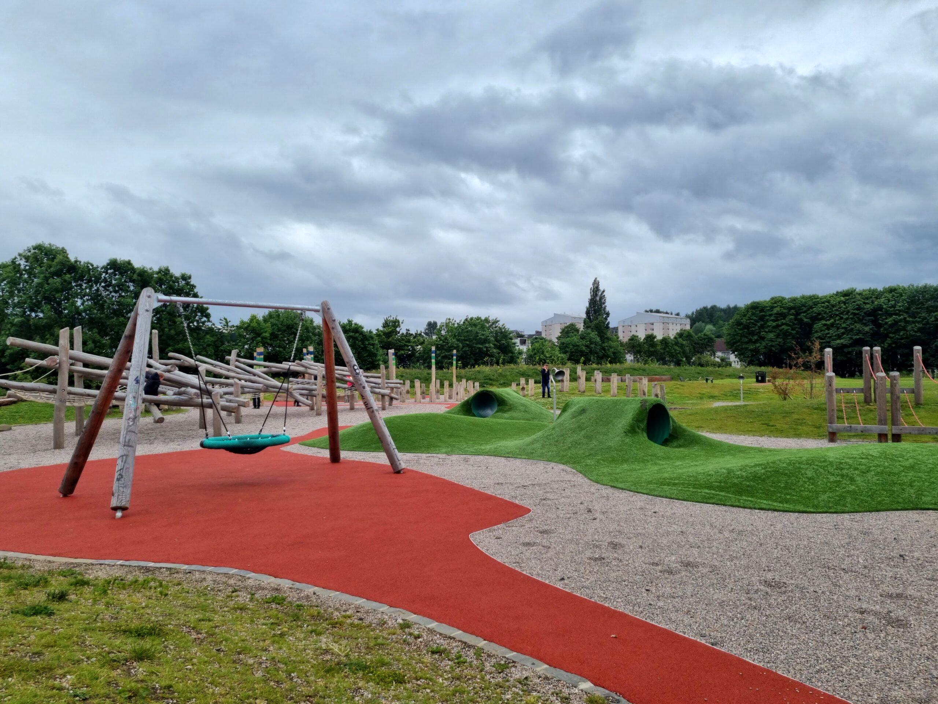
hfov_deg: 67.3
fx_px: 705
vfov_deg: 53.1
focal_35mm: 26
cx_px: 469
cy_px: 352
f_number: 1.8
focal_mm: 5.4
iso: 50
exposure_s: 1/3333
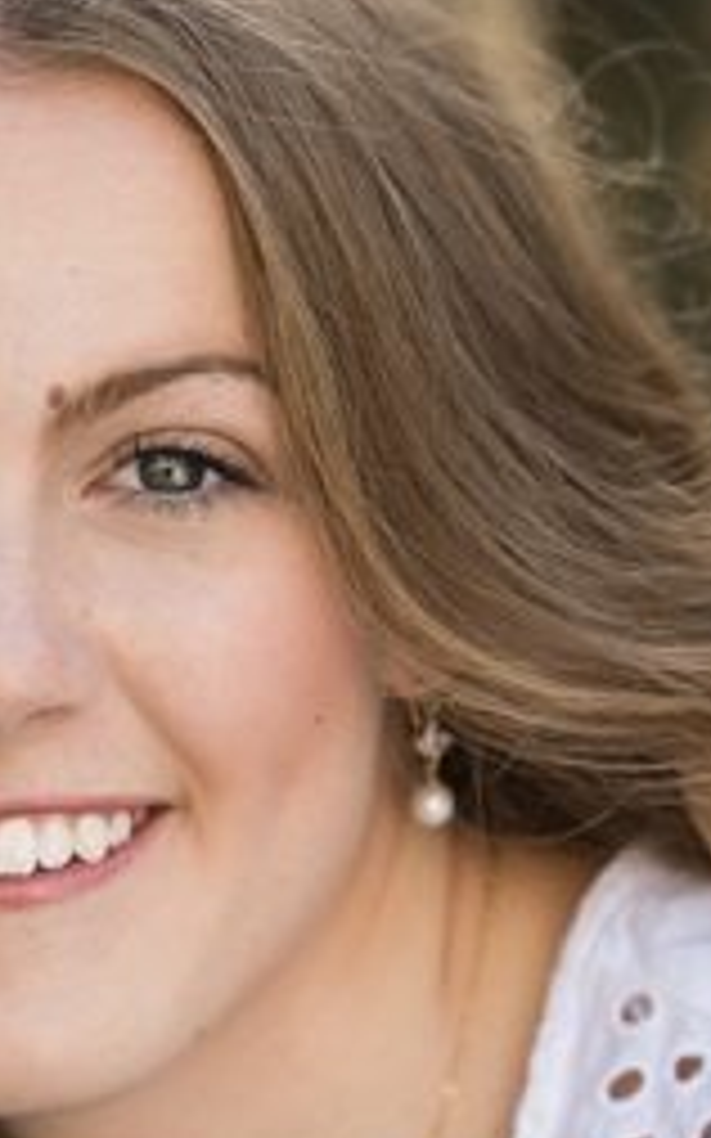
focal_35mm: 465
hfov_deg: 2.8
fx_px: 14425
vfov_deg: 4.5
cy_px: 882
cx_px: 342
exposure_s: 1/400
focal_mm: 165
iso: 500
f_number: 3.2
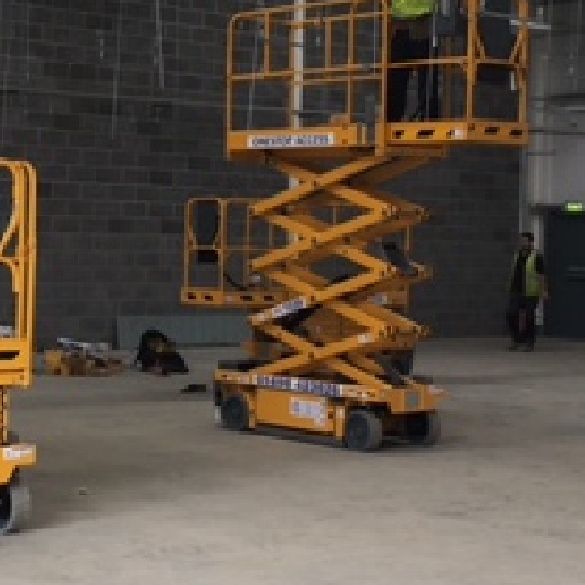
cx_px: 148
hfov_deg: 21.7
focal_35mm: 79
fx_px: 1510
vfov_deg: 21.9
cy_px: 271
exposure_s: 1/100
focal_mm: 4.15
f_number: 2.2
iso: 40
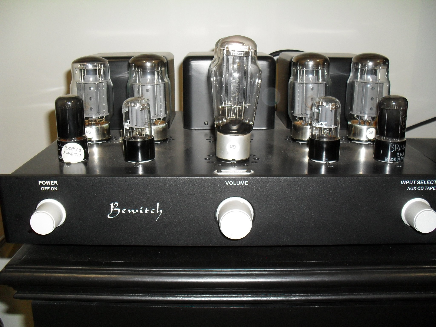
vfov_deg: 40.7
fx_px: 441
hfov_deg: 52.6
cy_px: 164
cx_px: 218
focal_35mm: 35
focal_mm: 6.3
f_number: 3.2
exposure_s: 1/45
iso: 200
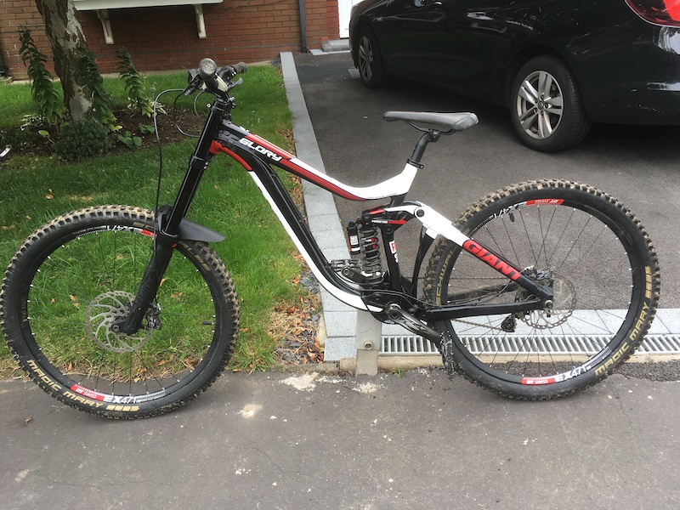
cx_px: 340
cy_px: 255
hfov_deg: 61.7
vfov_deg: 48.2
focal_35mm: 29
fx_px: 570
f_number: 2.2
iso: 25
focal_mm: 4.15
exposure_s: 1/127
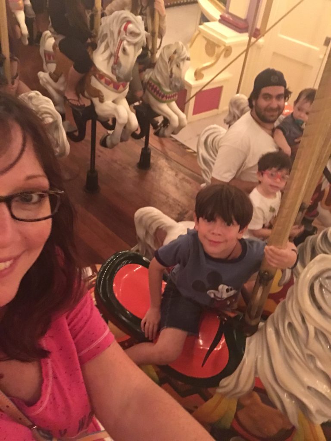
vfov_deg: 56.8
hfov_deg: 44.2
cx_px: 166
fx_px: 407
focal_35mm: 32
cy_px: 220
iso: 400
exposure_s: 1/15
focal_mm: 2.87
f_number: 2.2
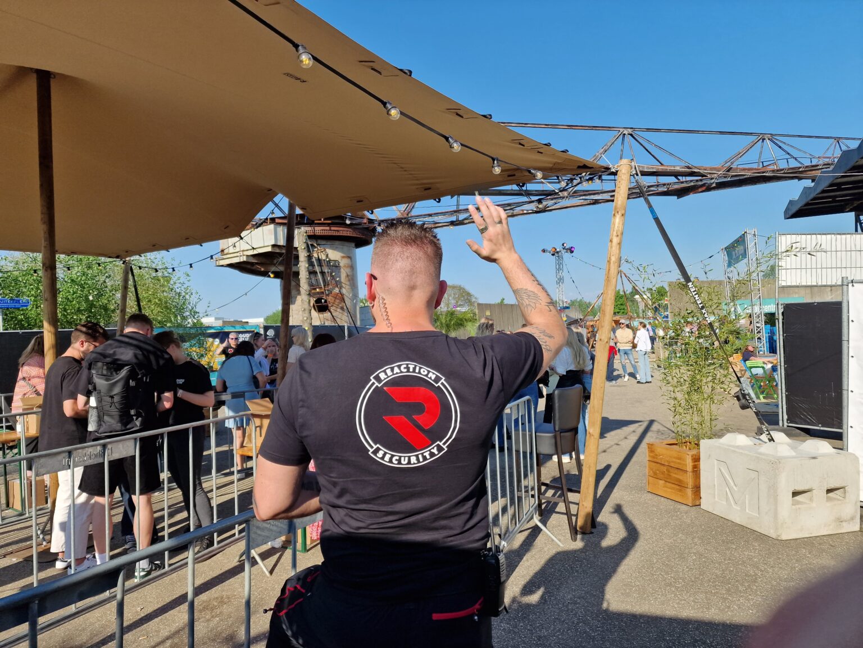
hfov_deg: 73.9
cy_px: 324
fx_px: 573
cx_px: 432
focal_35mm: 23
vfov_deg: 58.9
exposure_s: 1/830
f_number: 1.8
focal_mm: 6.4
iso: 50
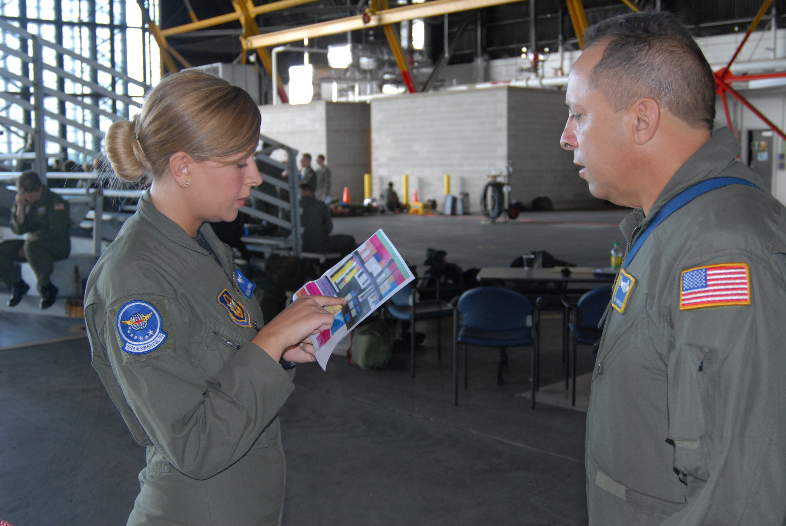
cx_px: 393
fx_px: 787
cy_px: 263
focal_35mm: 36
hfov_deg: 53.1
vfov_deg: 37.0
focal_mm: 24
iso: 400
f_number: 4
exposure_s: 1/60
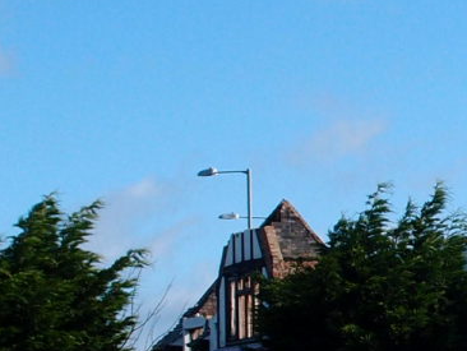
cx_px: 795
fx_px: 2322
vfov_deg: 8.6
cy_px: 365
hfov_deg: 10.9
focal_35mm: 172
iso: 100
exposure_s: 1/800
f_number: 4.5
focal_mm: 8.99
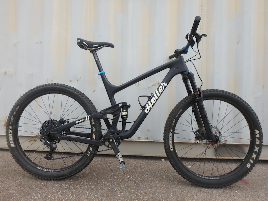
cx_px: 134
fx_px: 163
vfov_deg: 63.4
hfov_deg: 79.0
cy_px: 100
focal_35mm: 21
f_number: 3.5
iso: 125
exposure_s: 1/200
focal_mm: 3.7
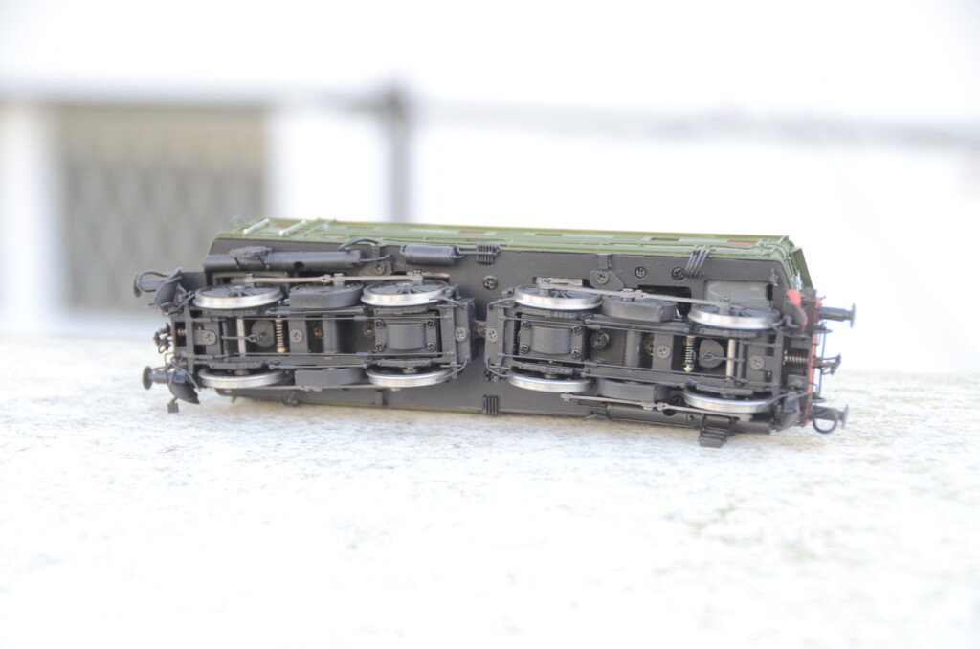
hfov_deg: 18.2
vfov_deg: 12.1
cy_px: 324
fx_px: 3056
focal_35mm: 112
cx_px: 490
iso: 800
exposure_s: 1/160
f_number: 5
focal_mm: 75
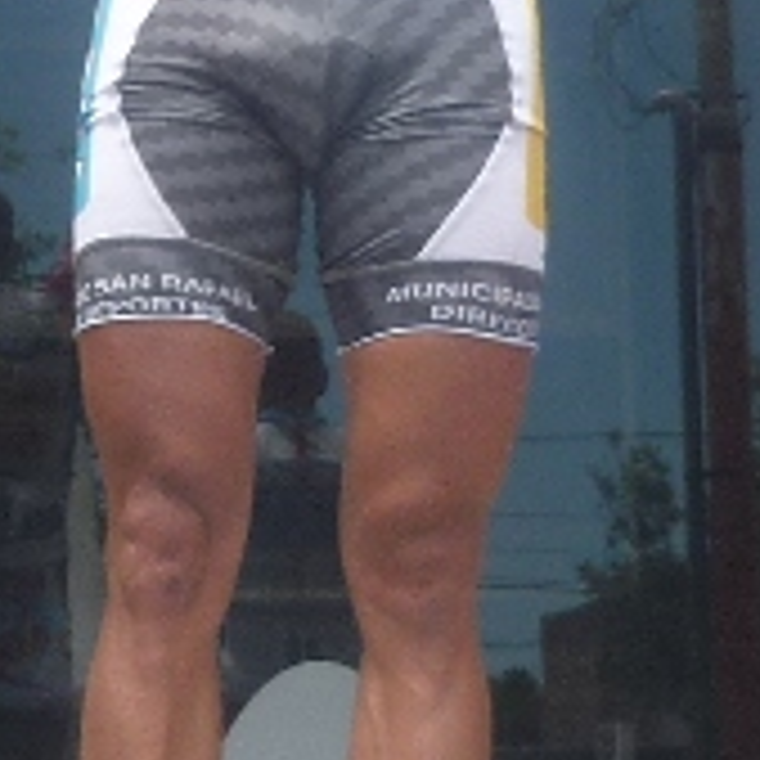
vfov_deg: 9.9
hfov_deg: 9.9
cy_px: 229
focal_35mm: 177
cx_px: 193
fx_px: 4397
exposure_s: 1/160
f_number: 8
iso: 100
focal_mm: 5.5
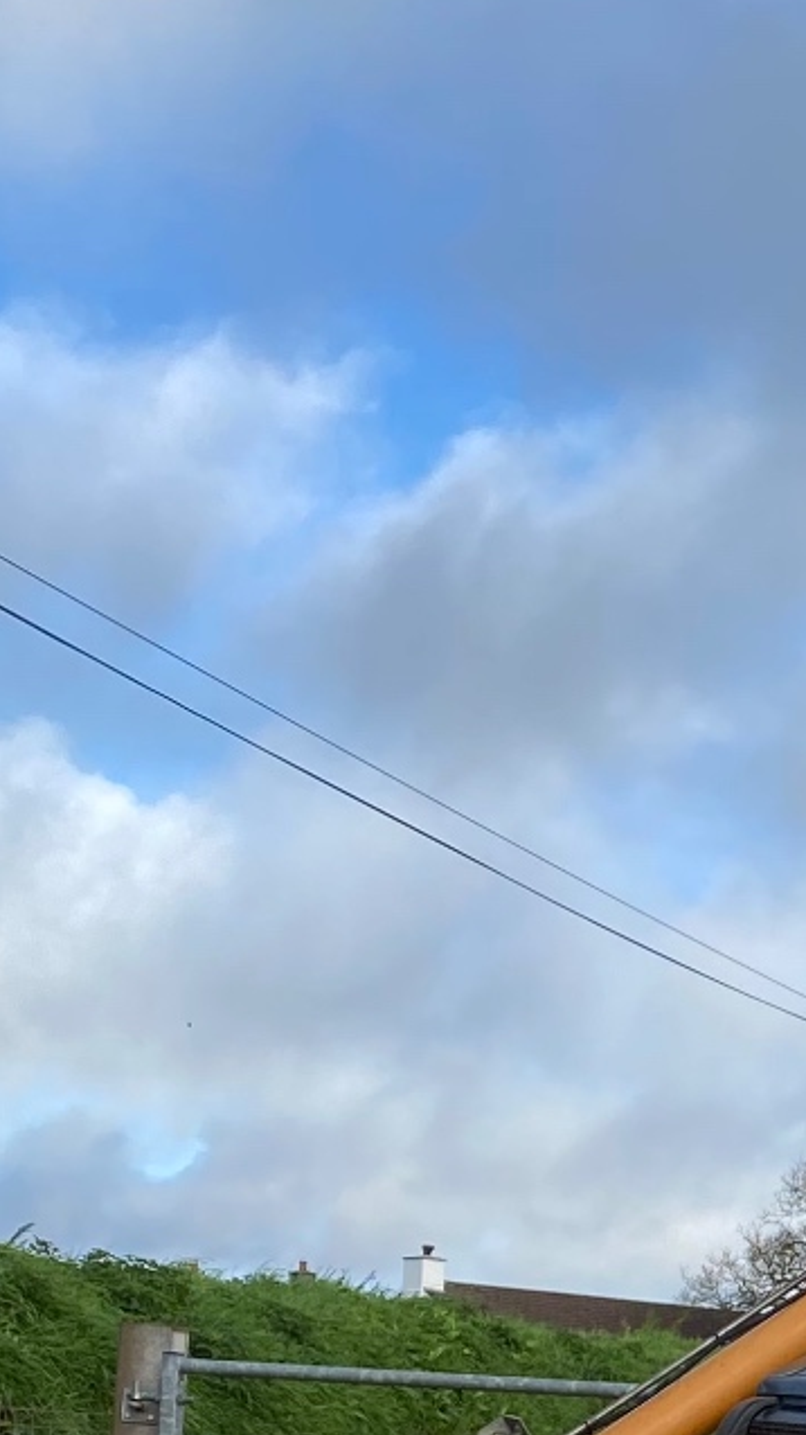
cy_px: 1620
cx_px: 1382
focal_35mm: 89
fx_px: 3384
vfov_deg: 22.4
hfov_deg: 12.6
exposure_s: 1/1754
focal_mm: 4.25
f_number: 1.8
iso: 32
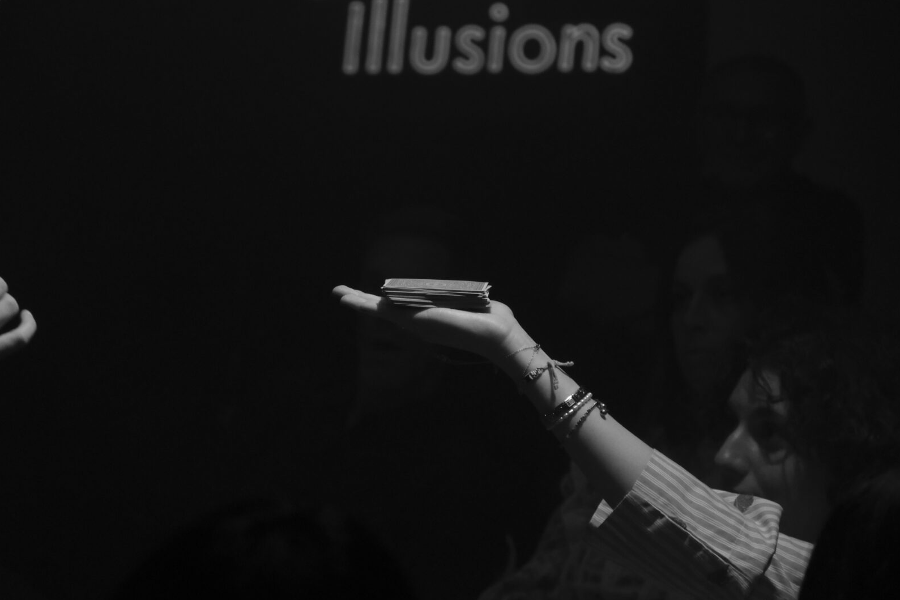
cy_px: 295
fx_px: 2675
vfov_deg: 12.8
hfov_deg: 19.1
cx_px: 409
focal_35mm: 107
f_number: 4.5
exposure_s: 1/125
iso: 3200
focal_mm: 55
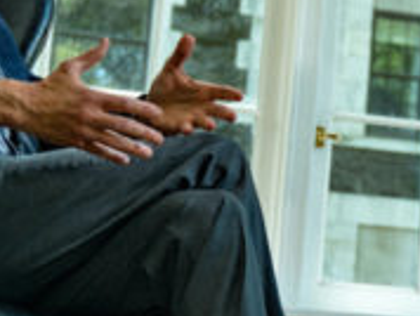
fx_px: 1713
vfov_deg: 10.5
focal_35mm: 141
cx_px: 467
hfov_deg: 13.7
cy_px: 113
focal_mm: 34
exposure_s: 1/125
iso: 800
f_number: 4
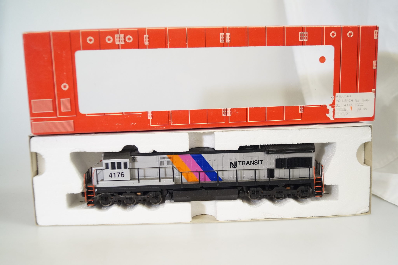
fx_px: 398
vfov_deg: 36.9
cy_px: 132
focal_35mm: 36
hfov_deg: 53.1
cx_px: 199
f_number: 4
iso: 1000
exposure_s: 1/160
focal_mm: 24
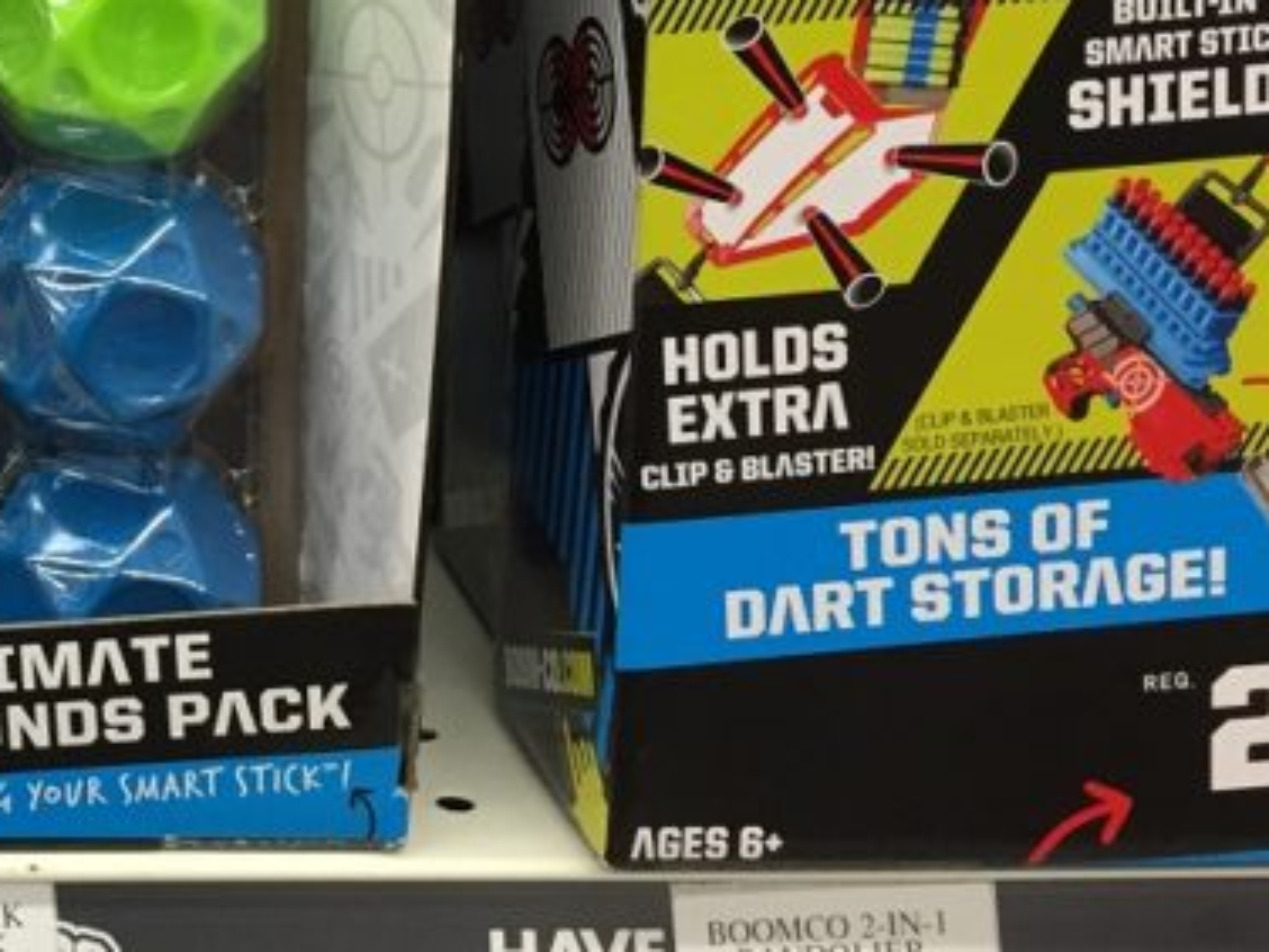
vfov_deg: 18.1
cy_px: -68
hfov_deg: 22.7
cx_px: -267
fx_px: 2896
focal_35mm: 79
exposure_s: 1/30
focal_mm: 4.15
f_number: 2.2
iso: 50
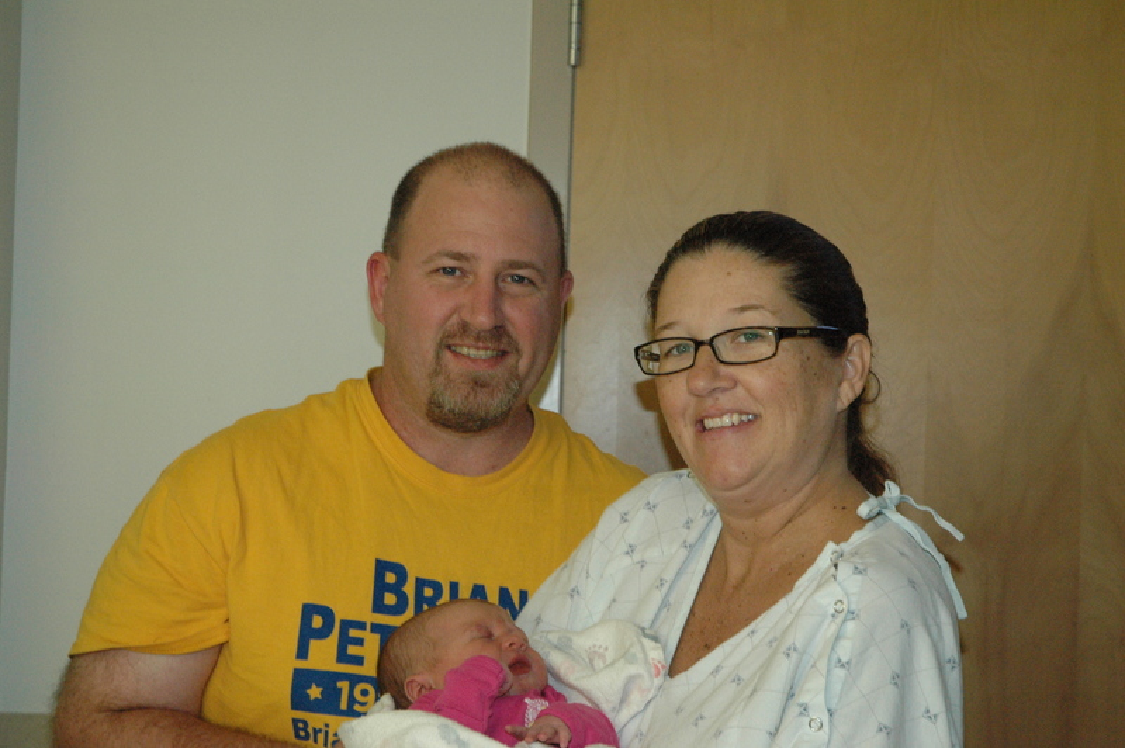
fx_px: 2342
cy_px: 374
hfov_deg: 27.0
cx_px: 562
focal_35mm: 75
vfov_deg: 18.2
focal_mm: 50
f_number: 5
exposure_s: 1/60
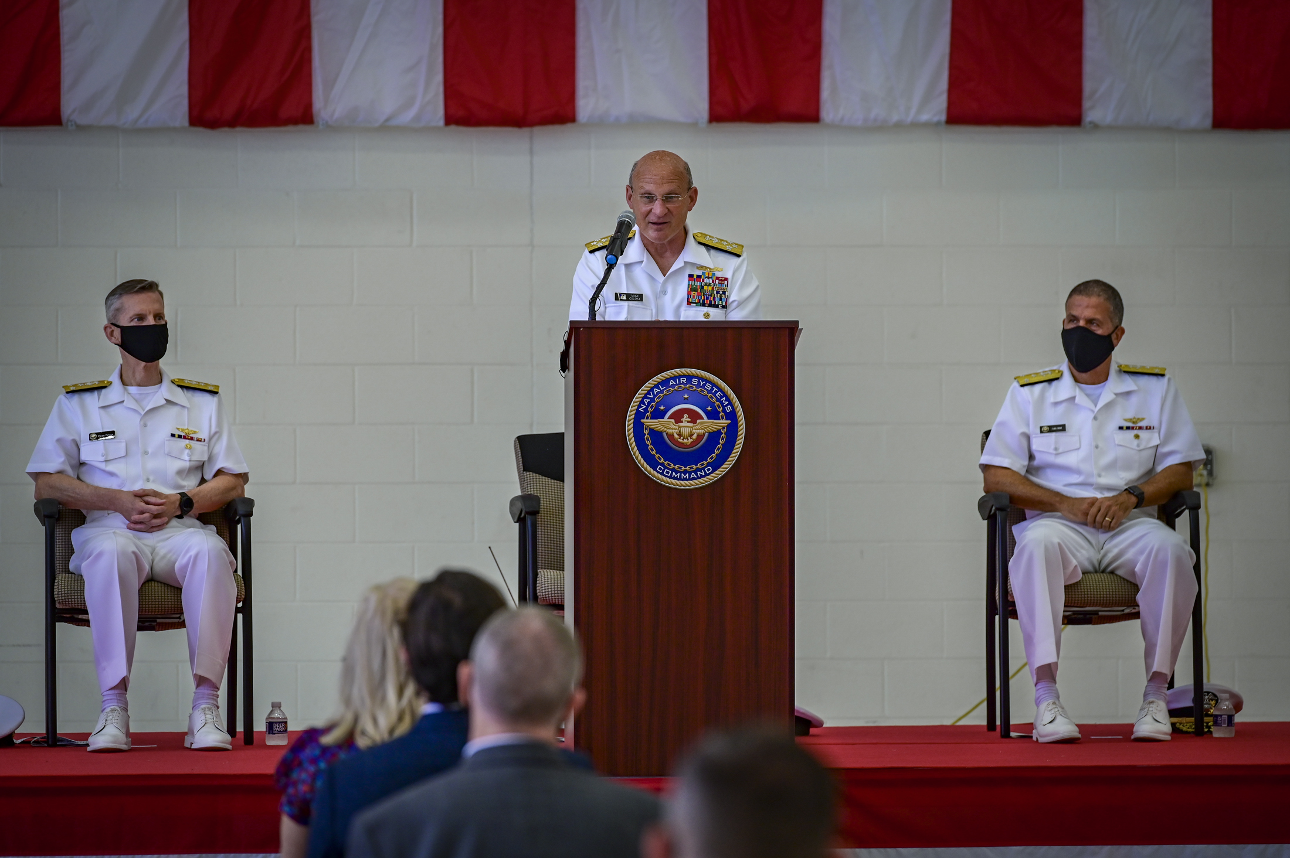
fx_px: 7162
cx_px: 645
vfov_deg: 6.9
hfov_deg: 10.3
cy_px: 429
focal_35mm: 200
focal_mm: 200
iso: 1250
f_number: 5
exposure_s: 1/640
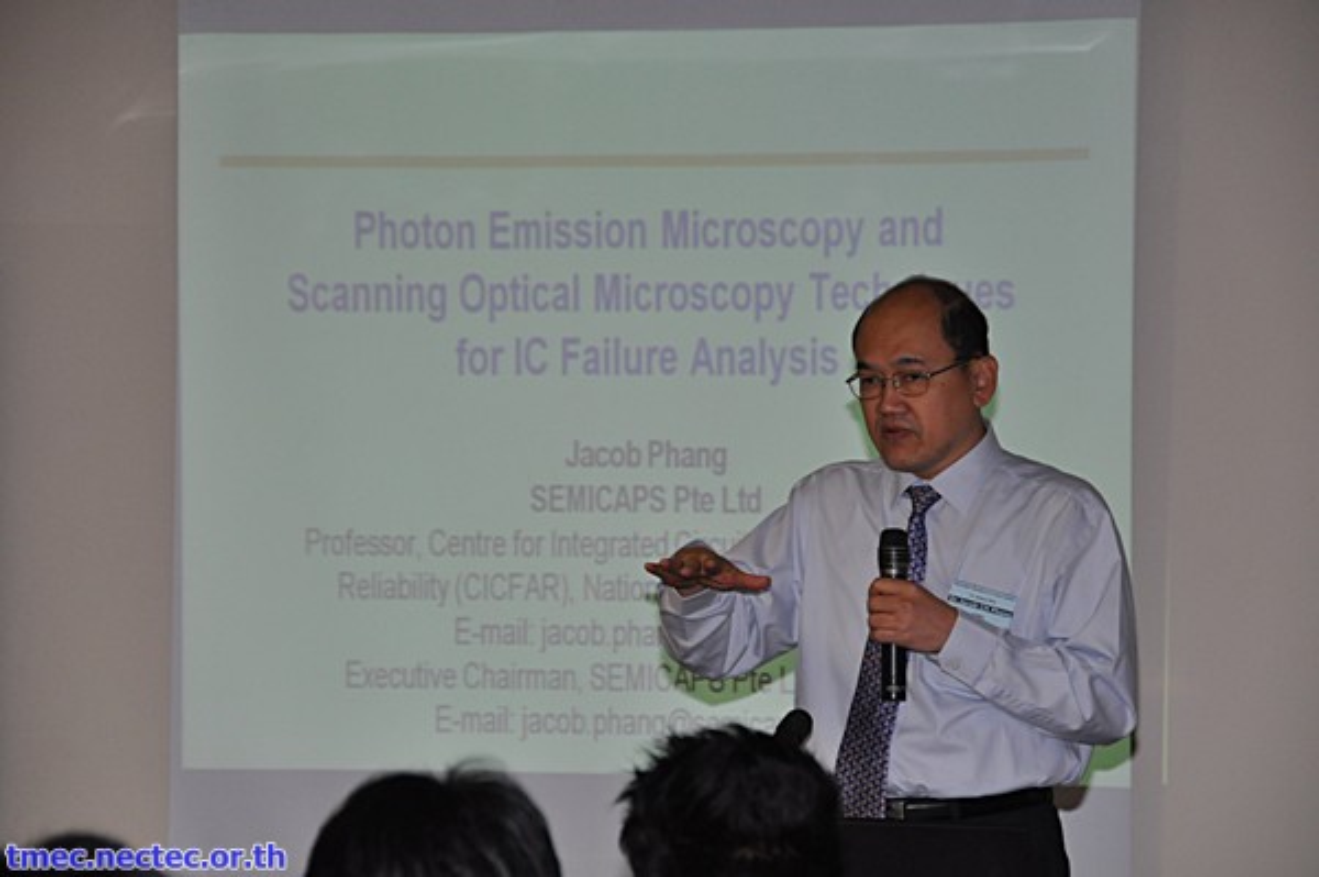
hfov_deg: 13.1
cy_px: 438
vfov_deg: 8.7
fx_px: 5766
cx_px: 660
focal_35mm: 158
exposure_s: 1/60
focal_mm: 105
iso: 800
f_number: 5.3
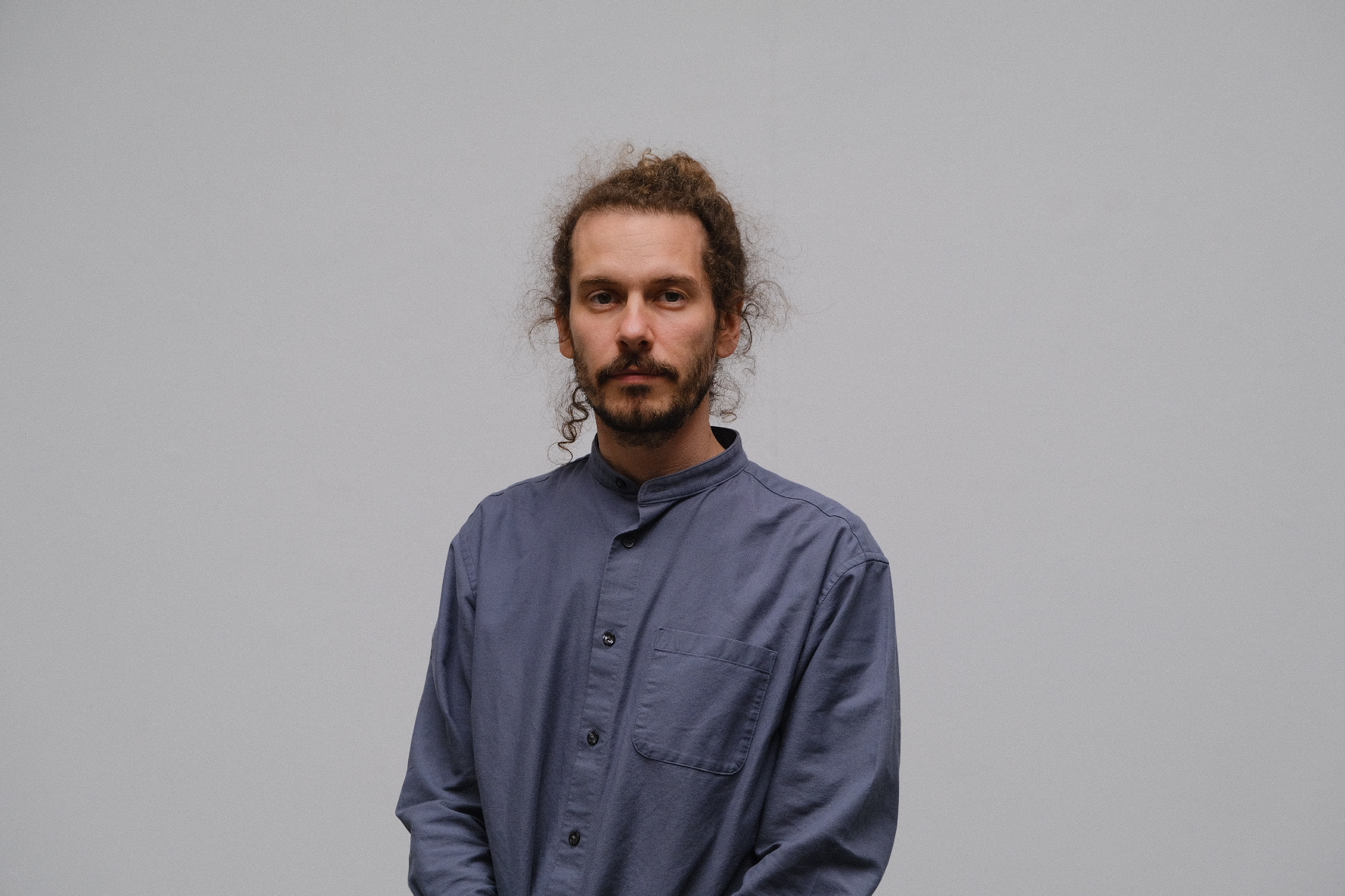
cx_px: 672
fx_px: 2092
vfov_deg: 24.2
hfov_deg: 35.6
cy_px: 448
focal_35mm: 56
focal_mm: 37.4
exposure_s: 1/240
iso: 800
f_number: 3.6
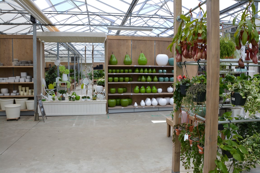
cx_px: 130
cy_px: 86
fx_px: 195
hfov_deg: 67.4
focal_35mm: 27
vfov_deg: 47.9
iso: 200
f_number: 8
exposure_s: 1/250
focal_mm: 18
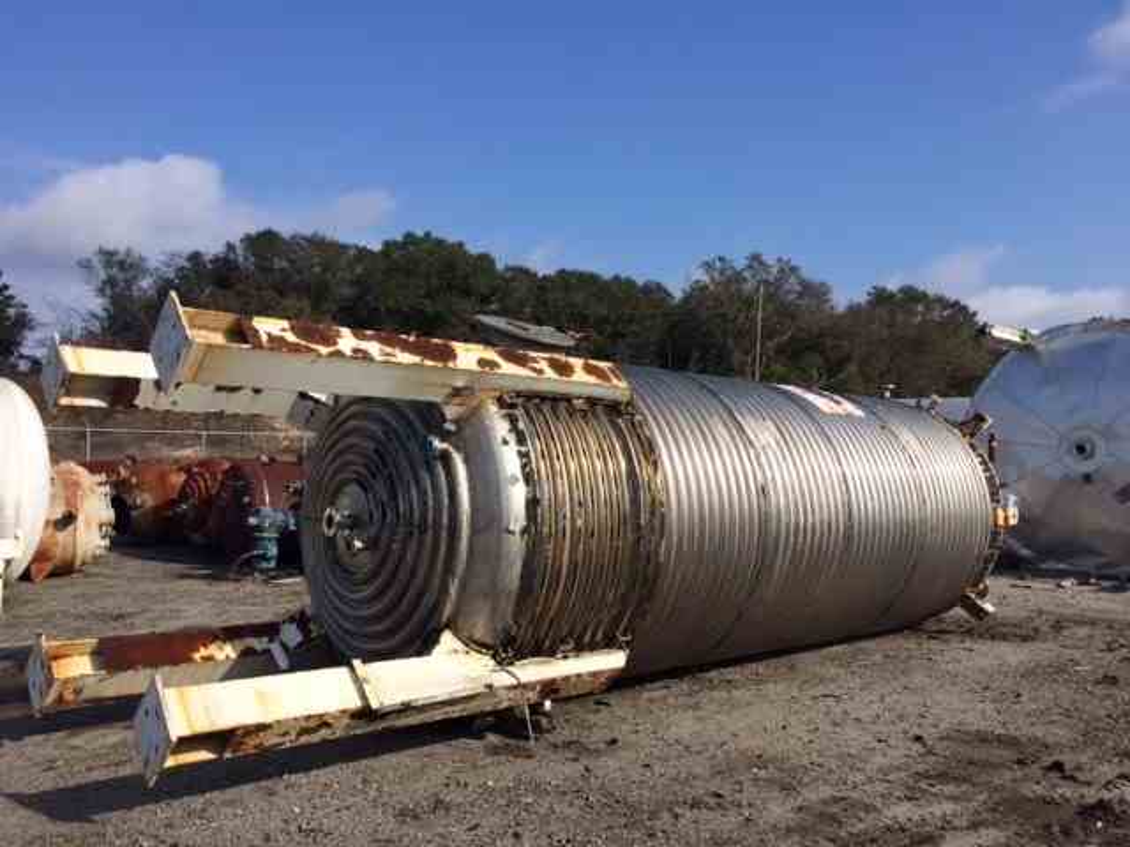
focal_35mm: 29
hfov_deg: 61.7
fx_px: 947
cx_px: 565
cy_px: 424
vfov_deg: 48.2
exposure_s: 1/2740
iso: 32
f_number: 2.2
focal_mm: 4.15
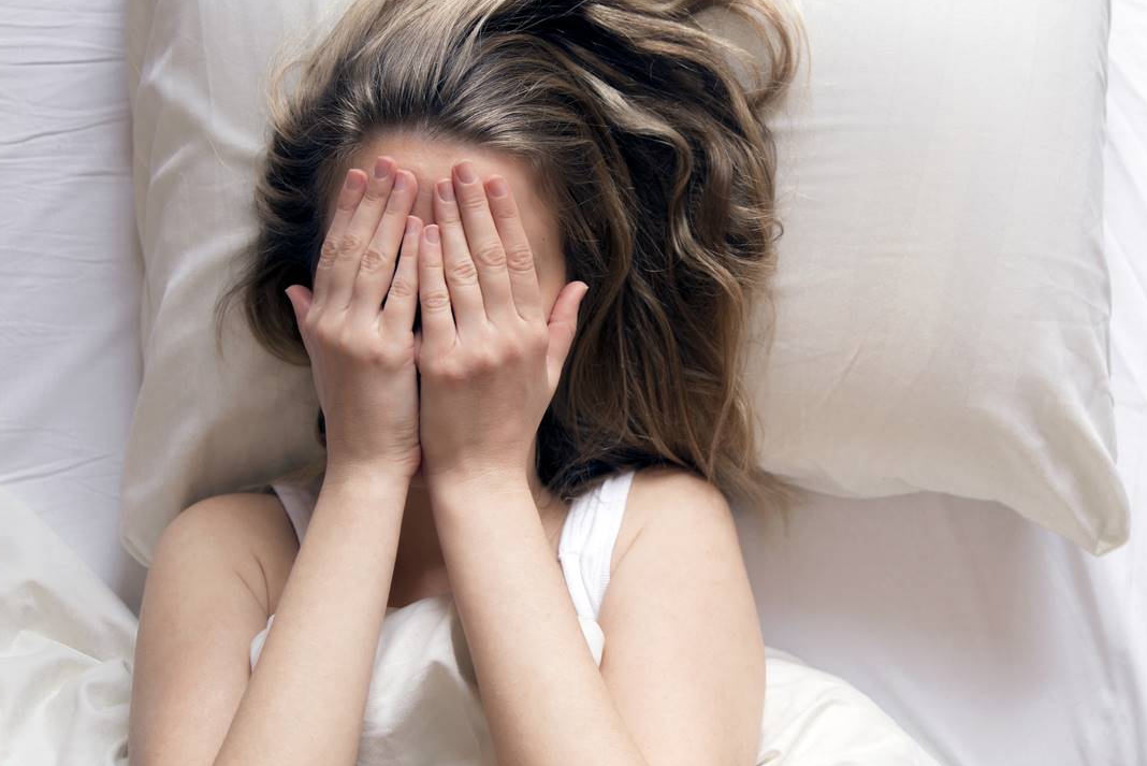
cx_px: 648
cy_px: 324
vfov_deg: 25.1
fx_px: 1721
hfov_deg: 36.8
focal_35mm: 54
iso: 320
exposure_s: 1/100
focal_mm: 46
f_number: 4
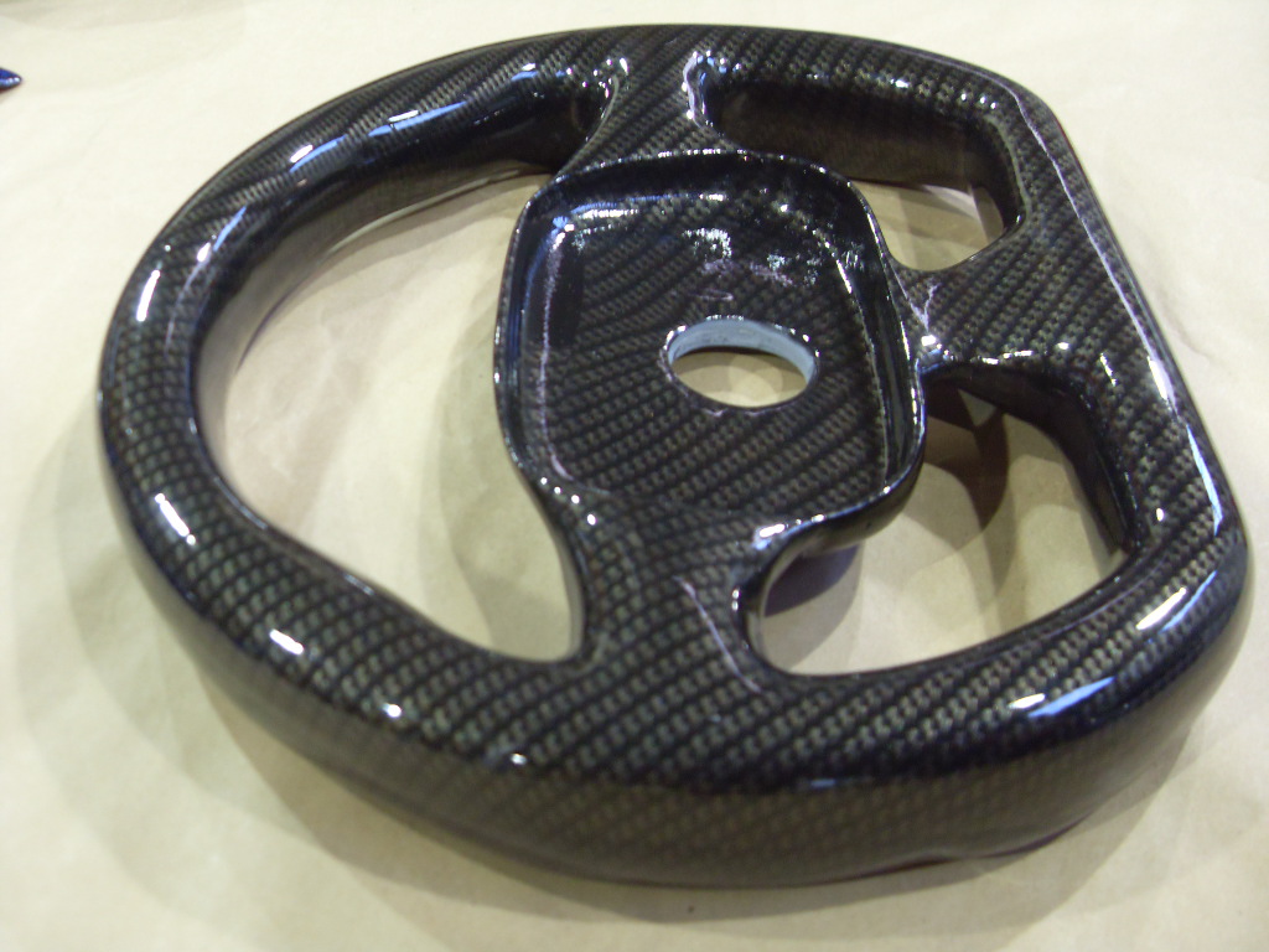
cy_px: 476
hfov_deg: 52.6
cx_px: 634
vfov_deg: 40.7
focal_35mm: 35
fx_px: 1283
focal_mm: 6.3
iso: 200
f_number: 2.8
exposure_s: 1/15
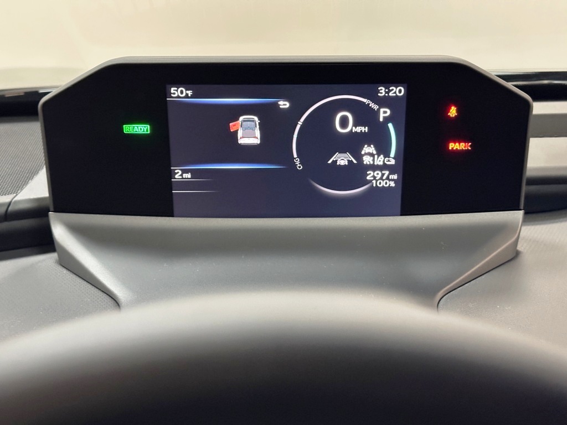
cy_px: 212
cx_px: 284
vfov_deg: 30.3
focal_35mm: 48
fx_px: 786
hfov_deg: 39.7
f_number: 1.78
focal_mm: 6.86
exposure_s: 1/30
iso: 640
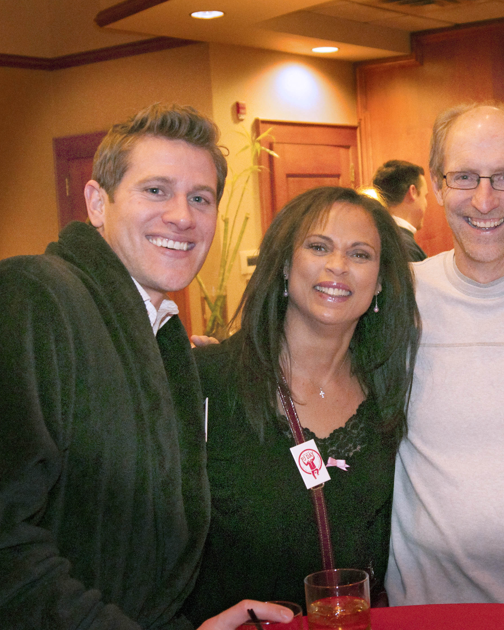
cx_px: 411
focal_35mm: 60
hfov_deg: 24.9
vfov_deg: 31.5
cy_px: 315
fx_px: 1119
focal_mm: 28
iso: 400
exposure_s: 1/60
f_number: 5
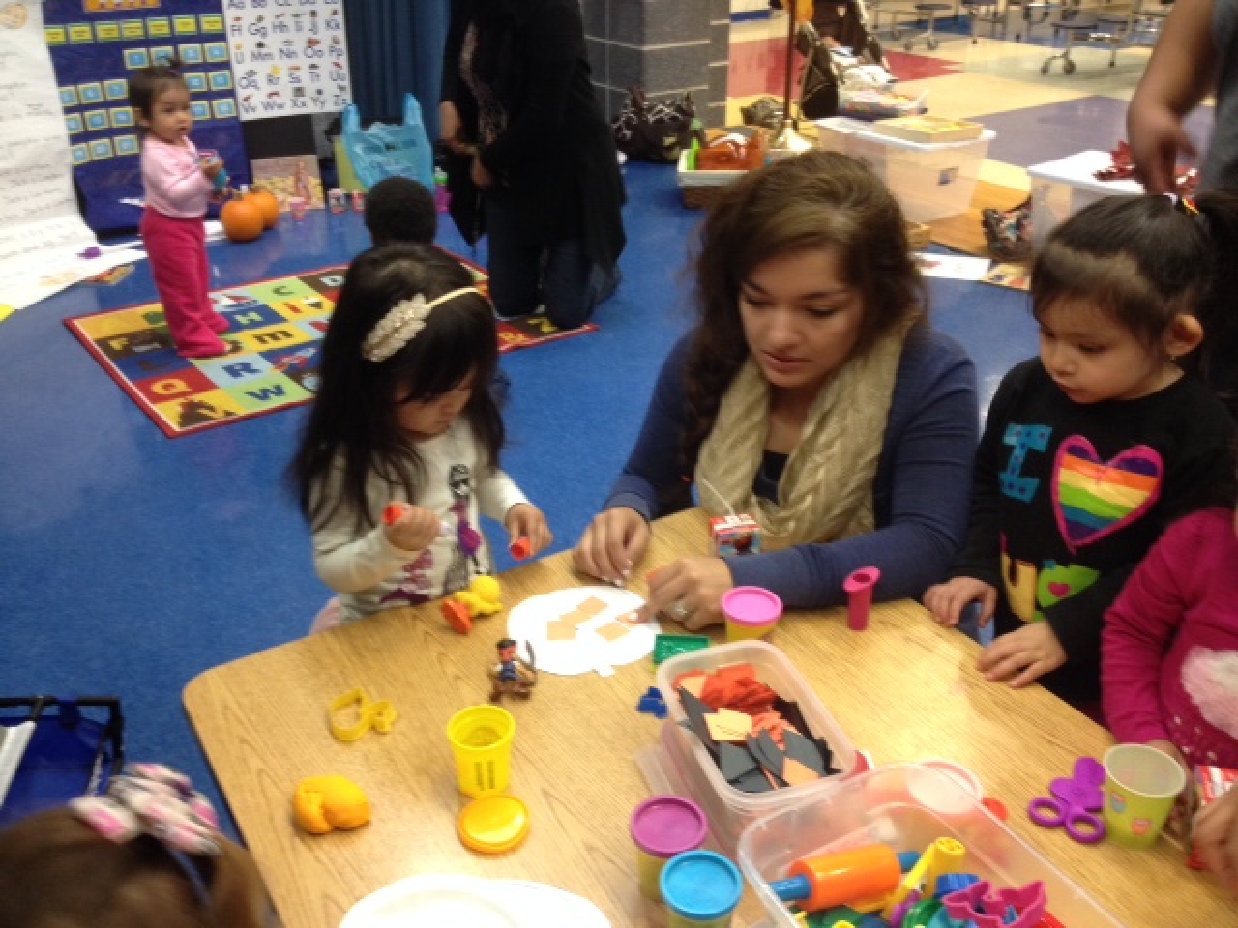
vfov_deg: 40.7
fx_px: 1252
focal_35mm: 35
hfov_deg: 52.6
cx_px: 619
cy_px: 464
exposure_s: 1/20
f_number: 2.4
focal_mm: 4.28
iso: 160
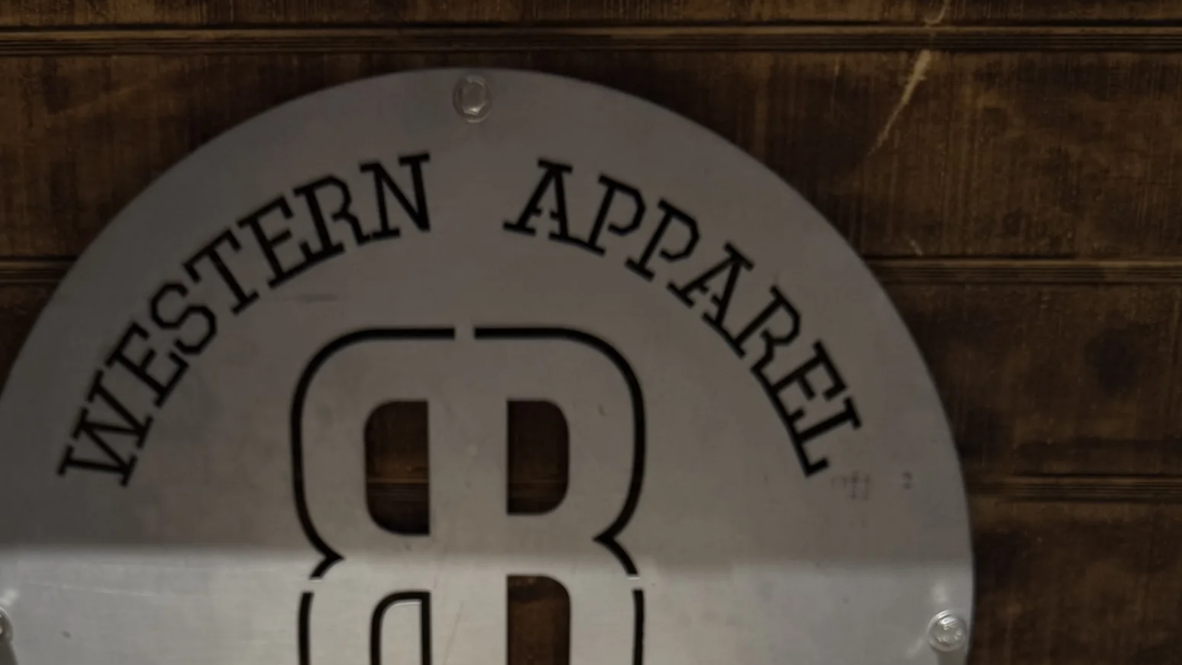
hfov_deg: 47.1
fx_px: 1348
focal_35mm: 43
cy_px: 900
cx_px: 487
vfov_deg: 23.8
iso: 80
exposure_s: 1/11905
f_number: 1.78
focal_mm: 6.76
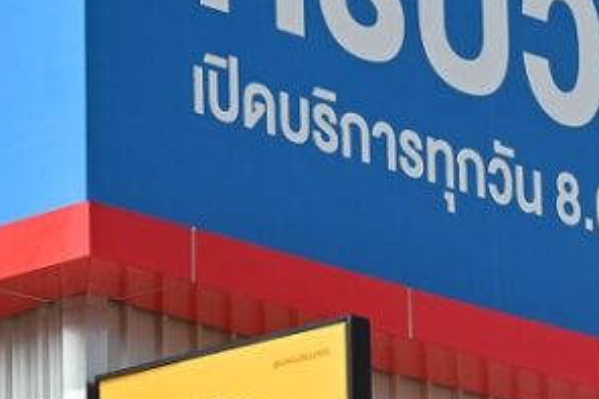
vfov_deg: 4.9
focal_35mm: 277
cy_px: 686
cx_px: 12
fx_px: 4606
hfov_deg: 7.4
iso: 160
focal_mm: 40
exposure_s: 1/1000
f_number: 5.6
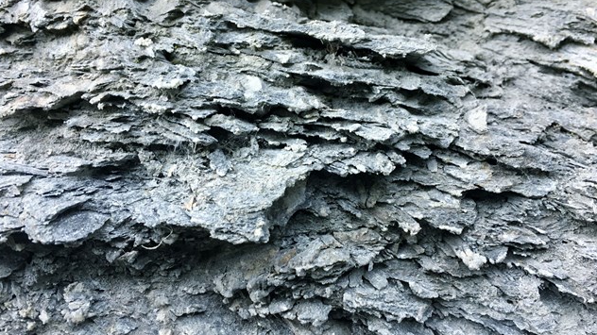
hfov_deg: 61.0
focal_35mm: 32
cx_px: 296
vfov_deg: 36.6
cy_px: 154
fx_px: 506
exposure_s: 1/33
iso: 50
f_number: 2.2
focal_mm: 4.15
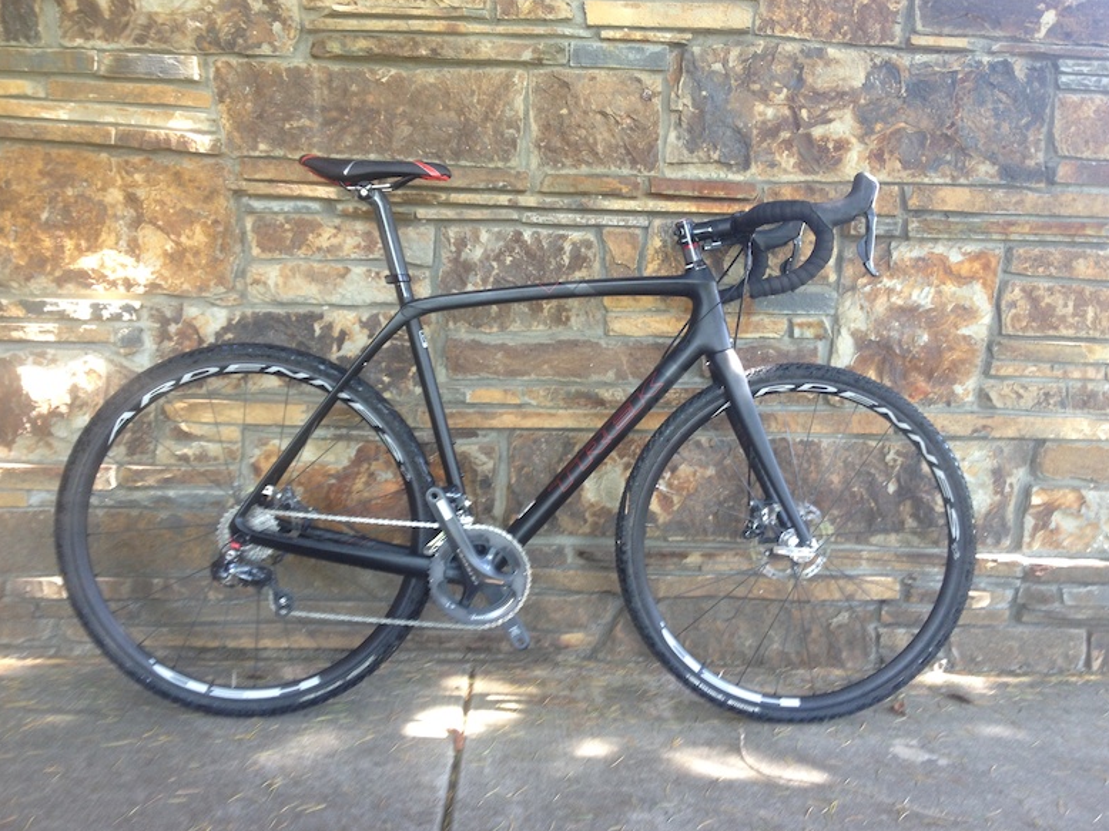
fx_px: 1153
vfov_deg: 39.6
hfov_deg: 51.4
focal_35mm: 36
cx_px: 556
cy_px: 422
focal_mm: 4.28
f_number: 2.4
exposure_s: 1/20
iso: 50
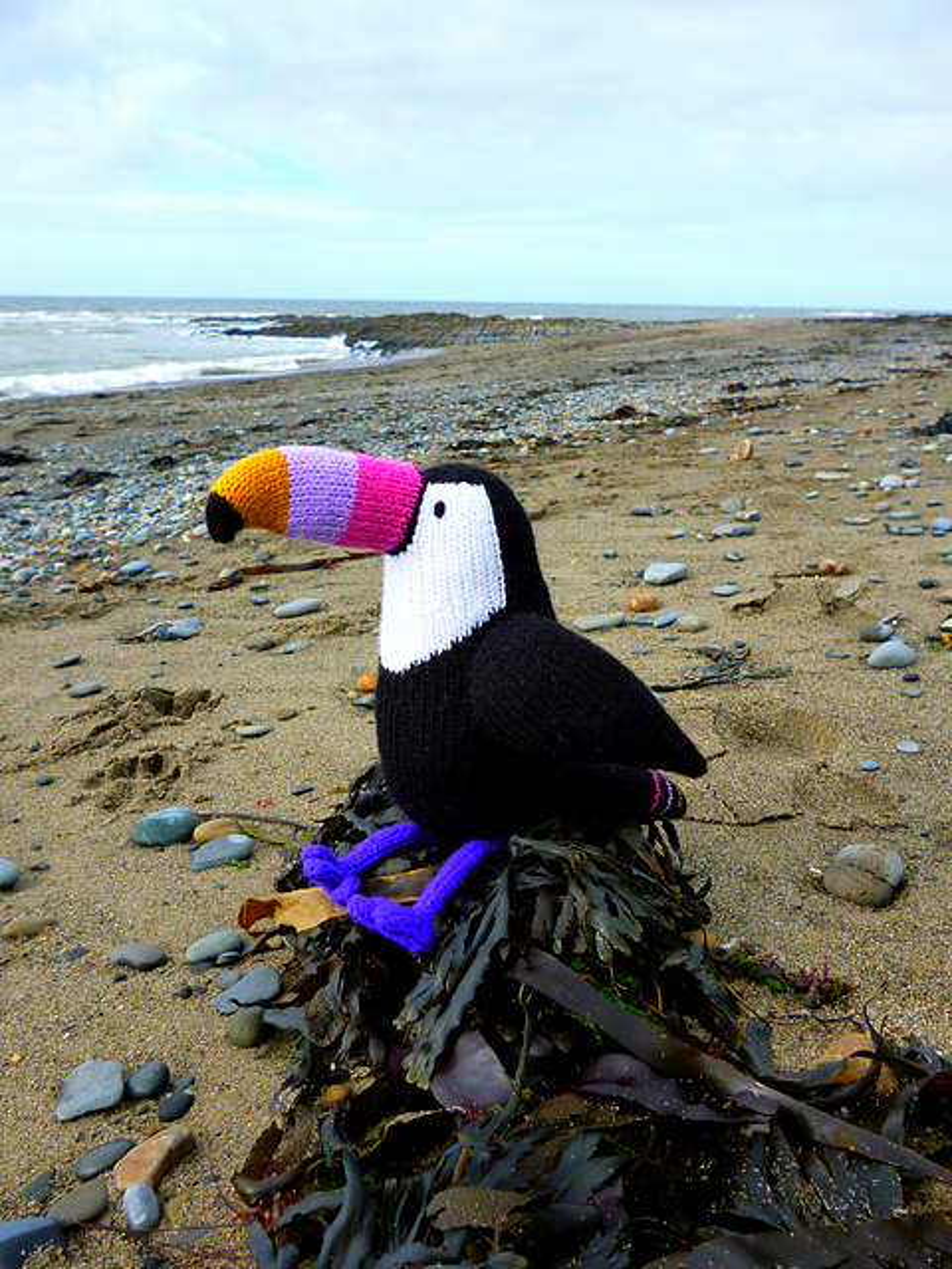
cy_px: 634
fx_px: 1027
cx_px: 476
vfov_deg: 63.4
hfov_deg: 49.7
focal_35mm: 28
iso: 160
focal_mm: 5
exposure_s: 1/500
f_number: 3.1
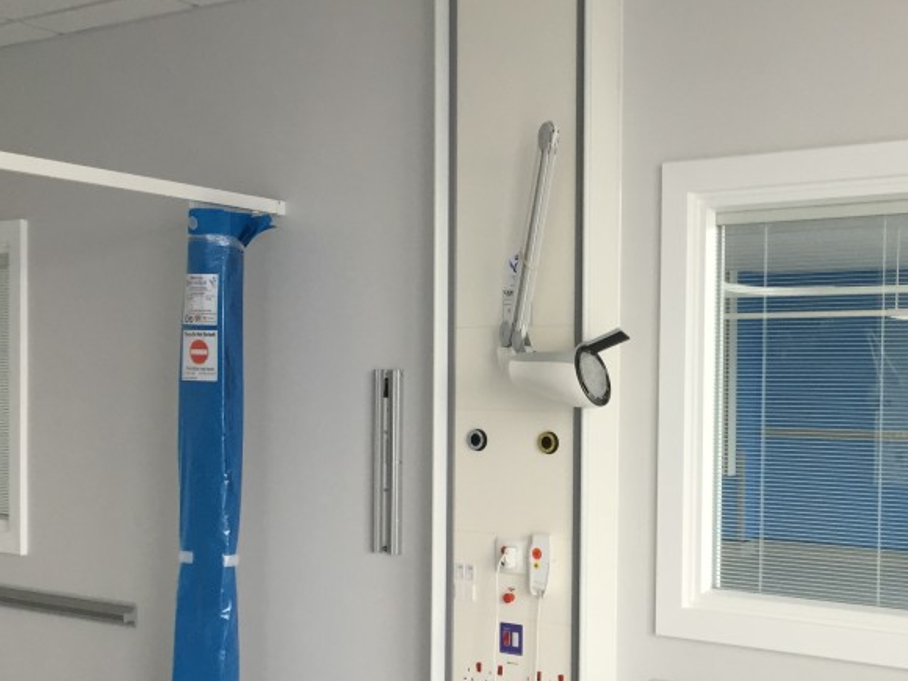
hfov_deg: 41.4
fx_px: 1180
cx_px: 628
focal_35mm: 45
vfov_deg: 32.0
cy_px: 422
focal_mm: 4.15
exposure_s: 1/33
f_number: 2.2
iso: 40
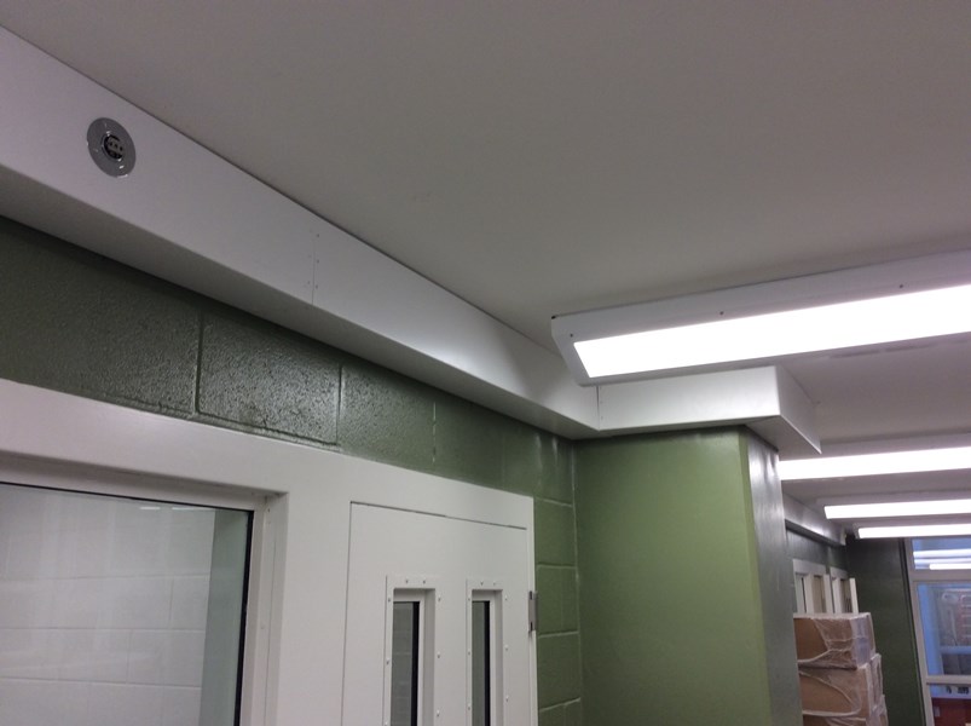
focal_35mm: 32
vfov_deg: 44.1
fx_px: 896
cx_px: 486
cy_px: 363
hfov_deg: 56.9
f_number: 2.4
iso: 40
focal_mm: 3.3
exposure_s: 1/40
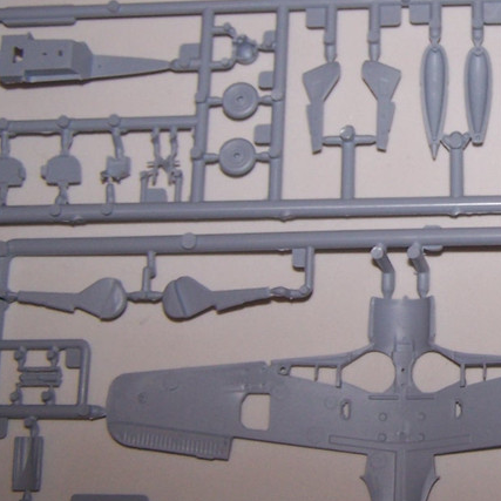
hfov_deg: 19.8
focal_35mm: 84
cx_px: 550
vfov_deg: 20.6
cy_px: 205
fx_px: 1375
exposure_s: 1/60
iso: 80
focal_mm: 6.3
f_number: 2.8
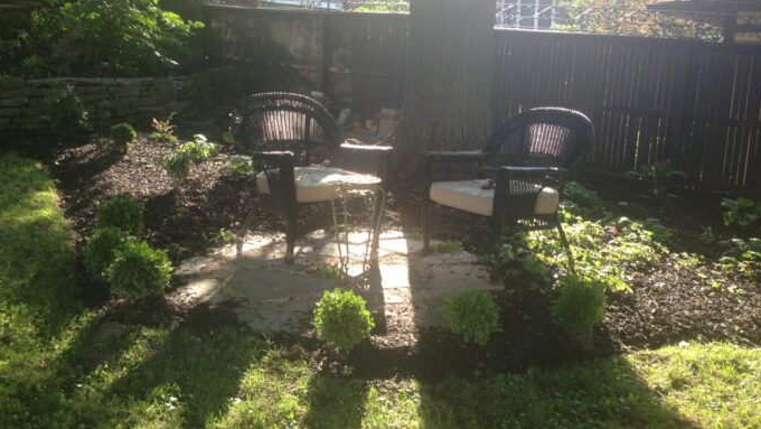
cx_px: 377
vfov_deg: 32.0
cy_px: 179
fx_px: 747
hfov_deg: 54.0
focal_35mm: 37
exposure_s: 1/122
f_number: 2.4
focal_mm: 4.13
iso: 50
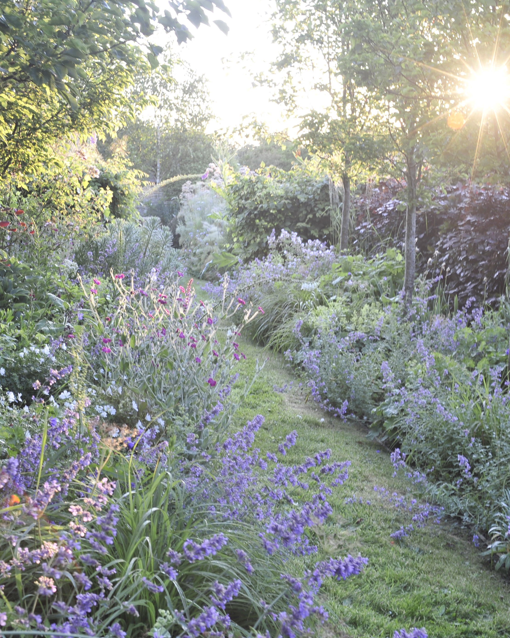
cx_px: 246
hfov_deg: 24.2
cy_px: 321
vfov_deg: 30.0
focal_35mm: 63
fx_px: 1189
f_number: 9
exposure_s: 1/13
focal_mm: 44
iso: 400
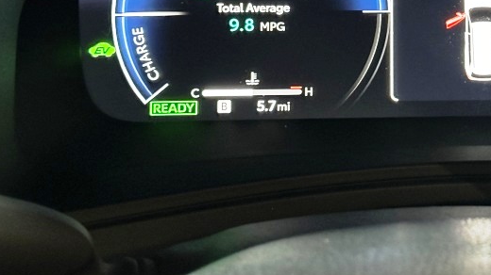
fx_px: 1340
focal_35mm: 103
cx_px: 475
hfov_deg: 20.2
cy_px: -22
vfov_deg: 11.6
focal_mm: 6.86
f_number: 1.78
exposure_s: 1/30
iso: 500
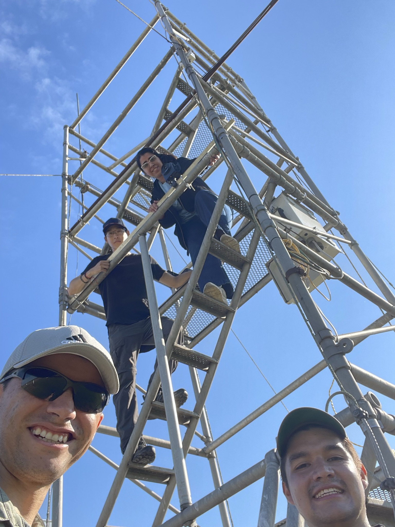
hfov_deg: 46.8
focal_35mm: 30
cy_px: 264
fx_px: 456
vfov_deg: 60.0
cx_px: 198
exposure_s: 1/501
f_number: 2.2
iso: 25
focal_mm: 2.71
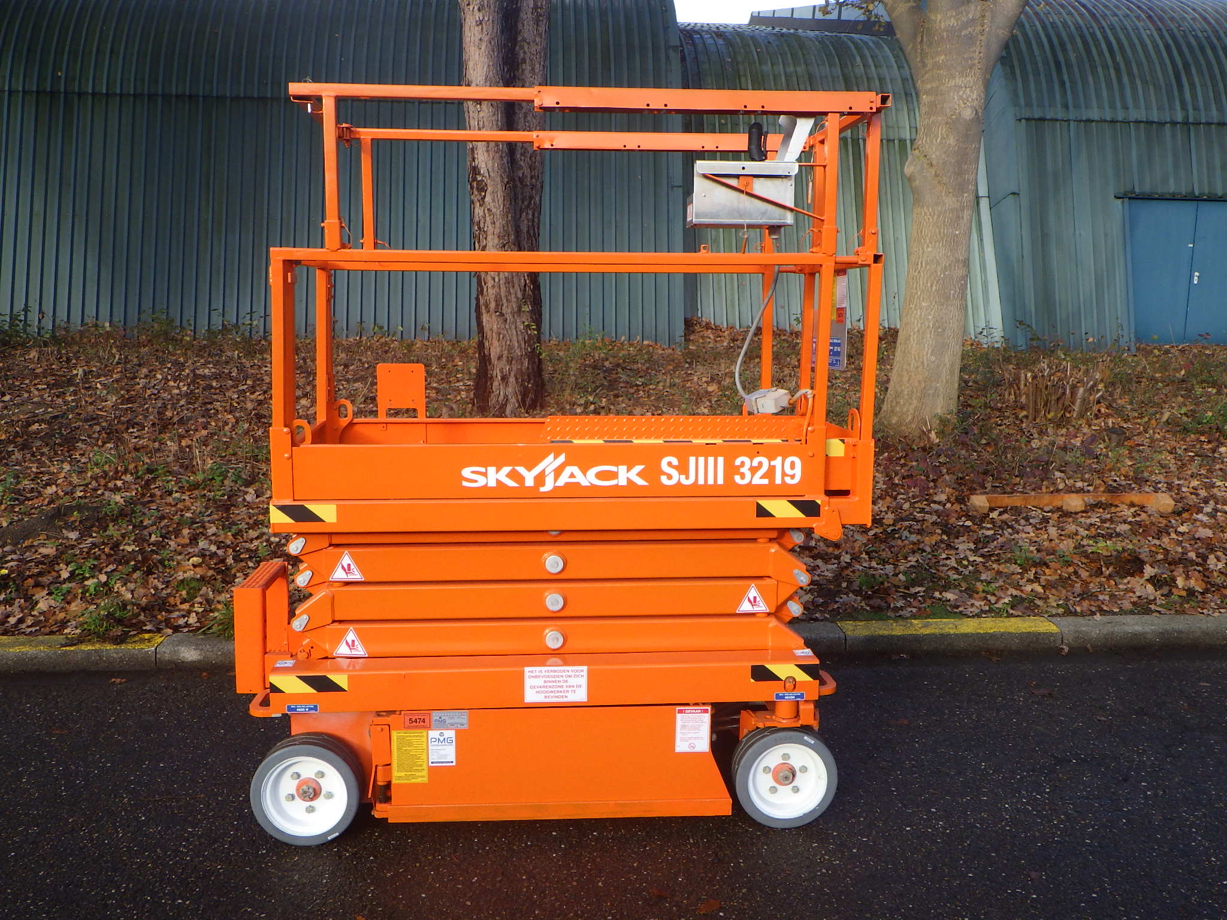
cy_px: 460
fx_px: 992
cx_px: 614
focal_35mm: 28
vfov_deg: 49.7
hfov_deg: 63.4
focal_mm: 5
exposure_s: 1/250
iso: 125
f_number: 4.2
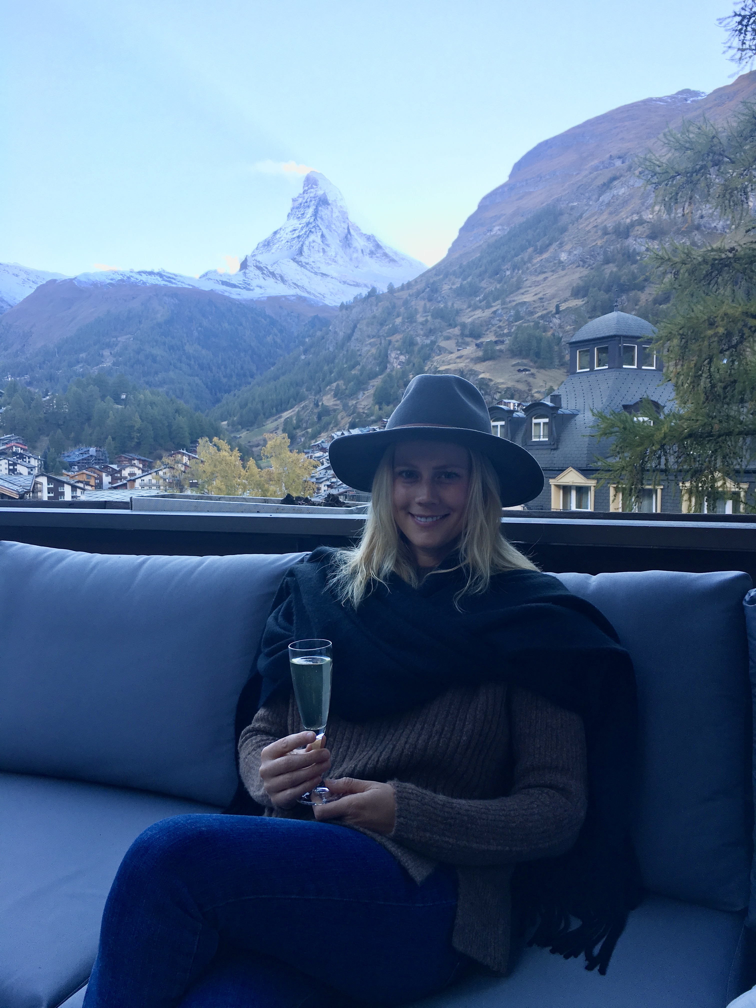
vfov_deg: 61.7
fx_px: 844
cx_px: 378
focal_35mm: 29
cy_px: 504
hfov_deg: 48.2
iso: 25
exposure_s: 1/100
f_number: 2.2
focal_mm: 4.15
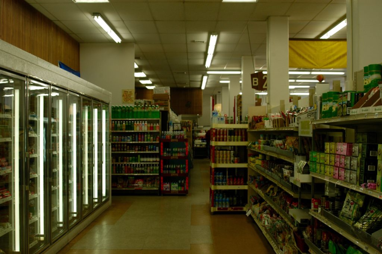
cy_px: 127
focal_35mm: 42
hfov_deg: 46.4
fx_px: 445
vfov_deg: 31.8
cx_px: 191
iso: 400
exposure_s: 1/125
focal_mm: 28
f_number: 4.5
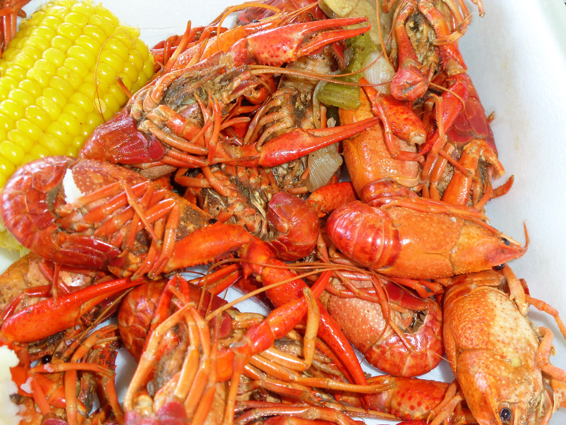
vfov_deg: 27.5
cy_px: 212
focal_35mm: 53
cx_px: 283
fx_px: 867
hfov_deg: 36.2
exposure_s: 1/30
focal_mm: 9.6
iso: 100
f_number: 4.4
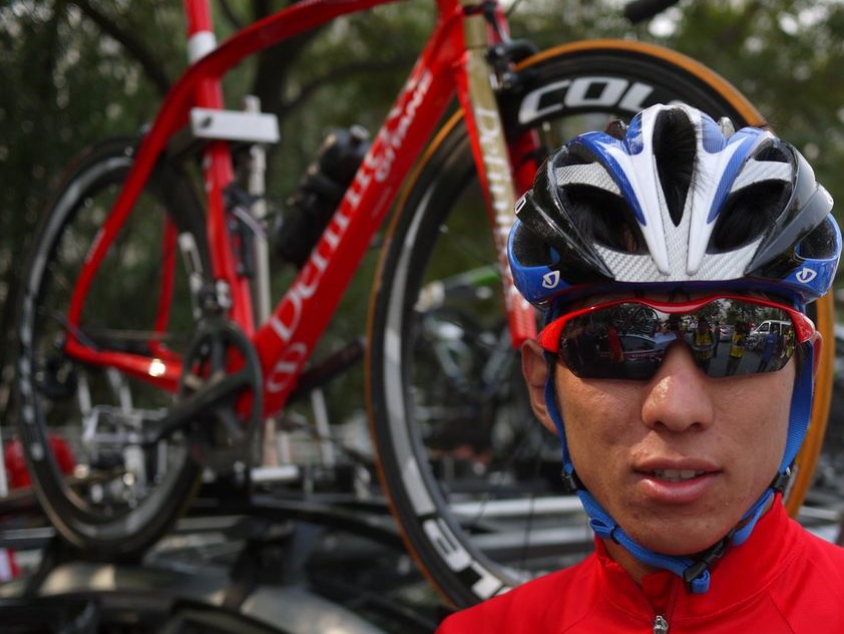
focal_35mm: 57
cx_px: 585
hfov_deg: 33.4
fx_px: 1390
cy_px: 430
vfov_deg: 25.5
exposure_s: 1/1300
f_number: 2
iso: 100
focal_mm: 20
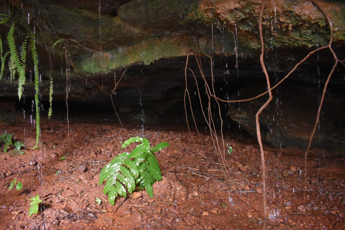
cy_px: 115
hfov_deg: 67.4
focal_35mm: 27
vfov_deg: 47.9
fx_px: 259
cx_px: 172
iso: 2500
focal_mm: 18
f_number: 3.5
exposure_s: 1/125
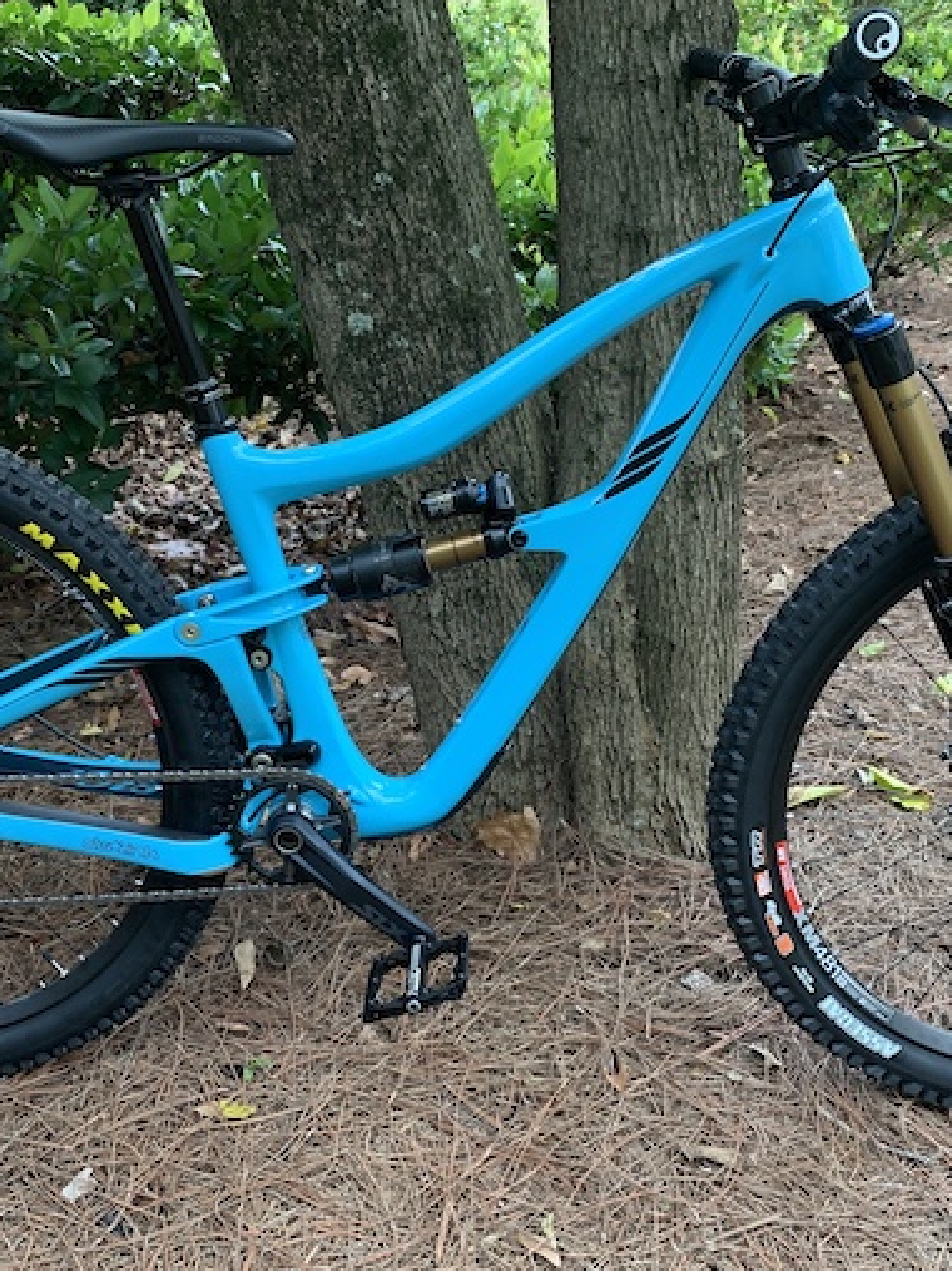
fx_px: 1504
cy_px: 689
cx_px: 473
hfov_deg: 35.1
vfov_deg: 45.7
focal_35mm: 41
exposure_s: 1/111
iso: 100
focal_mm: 4.25
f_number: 1.8
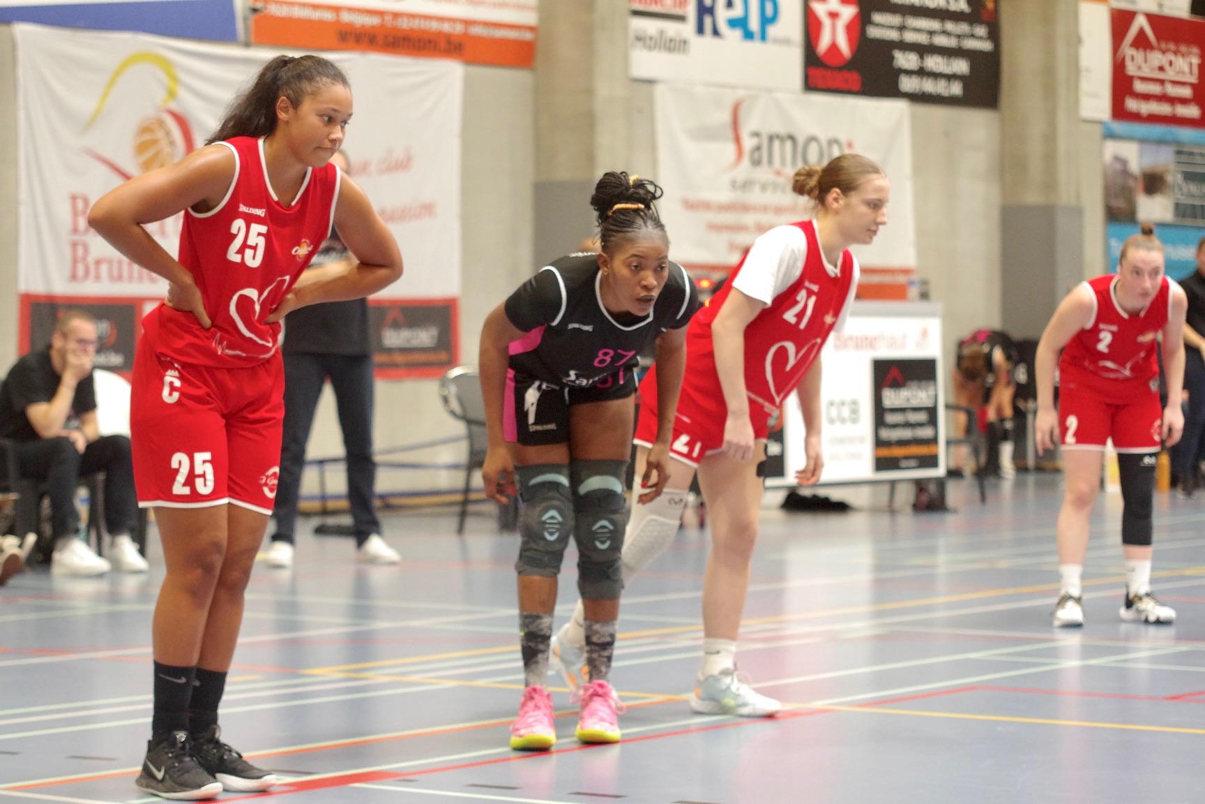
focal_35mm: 105
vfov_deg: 13.0
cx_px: 602
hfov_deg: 19.5
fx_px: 3514
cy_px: 402
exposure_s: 1/200
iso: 1600
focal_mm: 70
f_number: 5
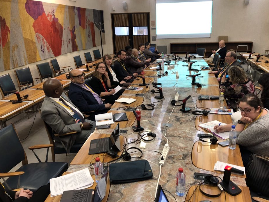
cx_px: 146
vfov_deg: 45.4
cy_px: 99
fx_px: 241
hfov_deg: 58.3
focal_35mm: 31
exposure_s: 1/17
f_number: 1.8
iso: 50
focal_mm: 3.99
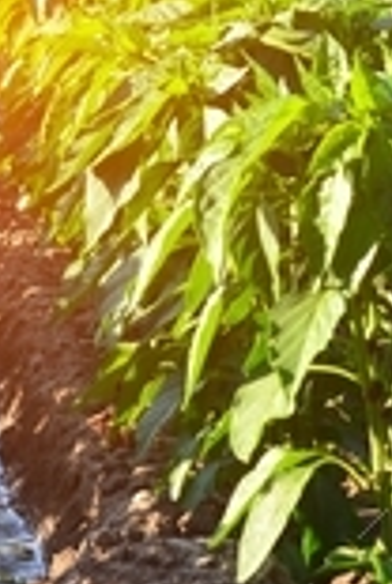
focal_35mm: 182
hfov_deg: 7.6
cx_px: 90
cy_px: 394
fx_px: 2959
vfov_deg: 11.3
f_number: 10
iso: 200
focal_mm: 32
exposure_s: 1/60
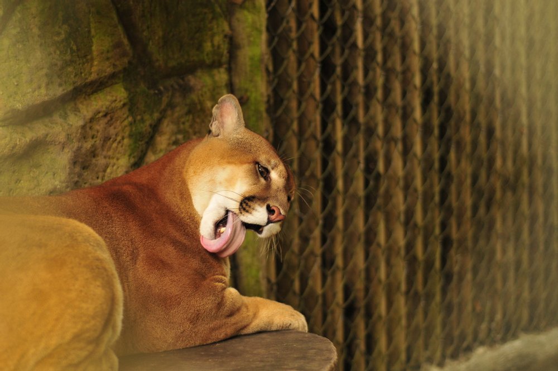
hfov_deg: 27.0
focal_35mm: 75
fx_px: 1161
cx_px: 279
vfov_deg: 18.1
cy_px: 186
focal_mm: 50
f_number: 1.8
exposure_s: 1/1000
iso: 400
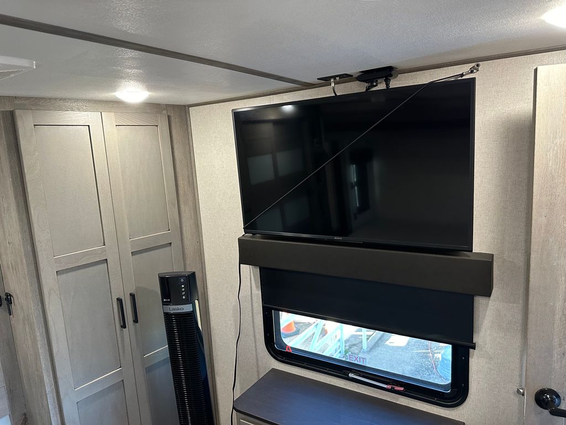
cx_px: 283
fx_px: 392
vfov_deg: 56.8
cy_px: 212
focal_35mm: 24
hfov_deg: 71.6
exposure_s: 1/60
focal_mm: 6.86
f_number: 1.78
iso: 400
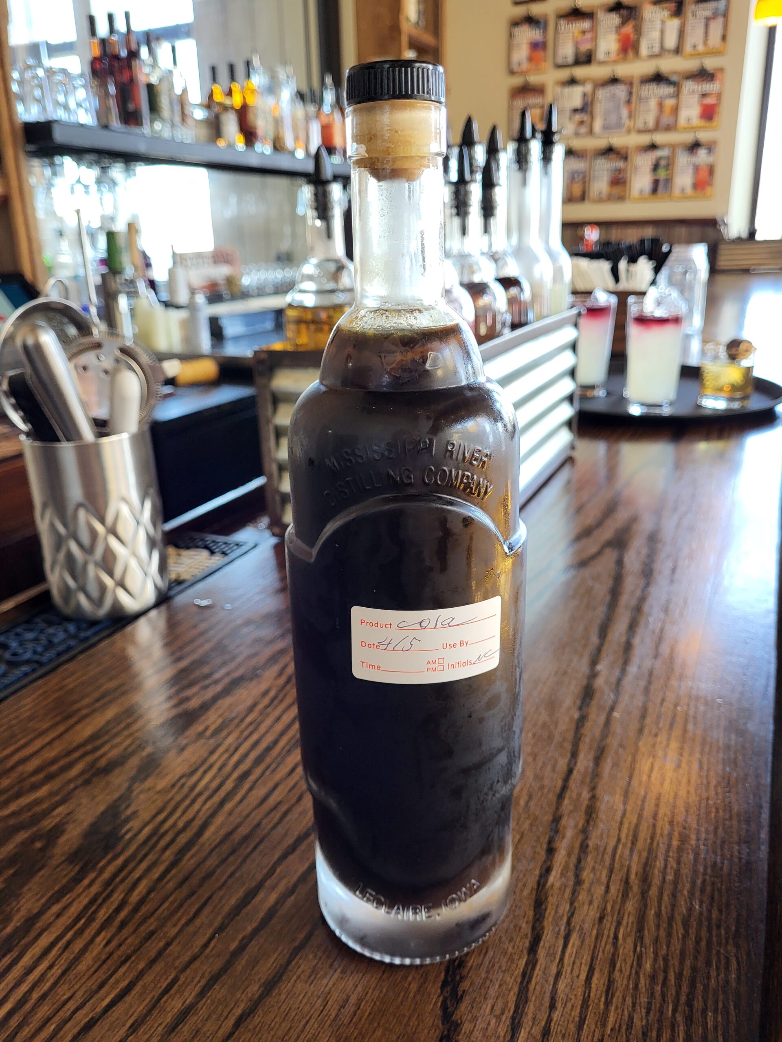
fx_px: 783
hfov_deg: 53.1
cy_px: 521
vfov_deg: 67.3
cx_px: 391
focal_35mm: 26
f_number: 1.8
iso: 250
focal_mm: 5.4
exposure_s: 1/120
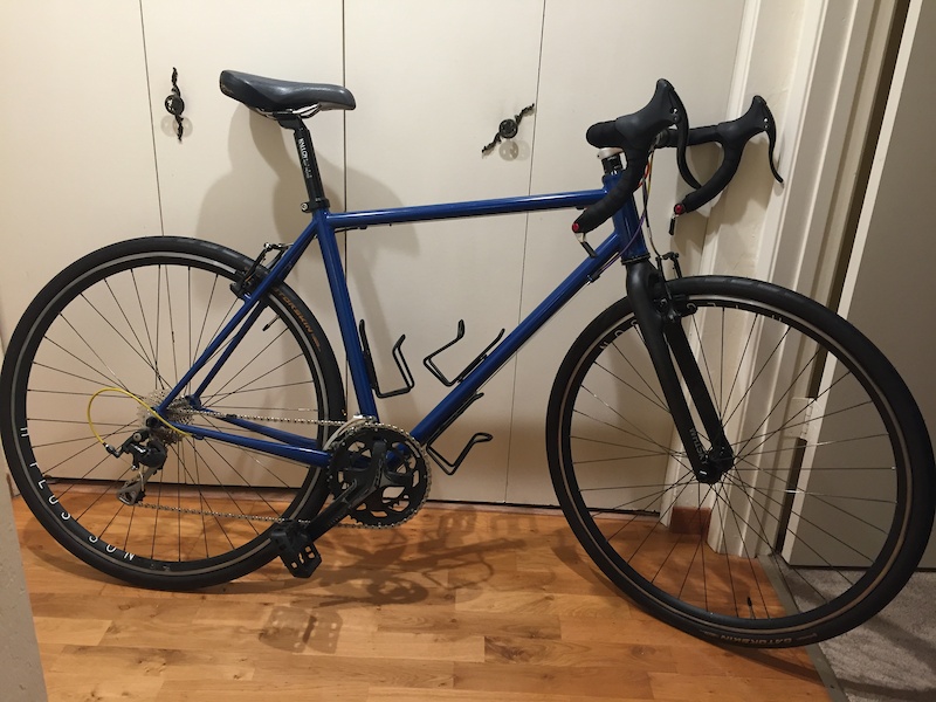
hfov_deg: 61.7
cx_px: 468
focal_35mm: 29
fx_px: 784
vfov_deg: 48.2
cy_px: 351
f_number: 2.2
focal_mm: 4.15
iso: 100
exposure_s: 1/30
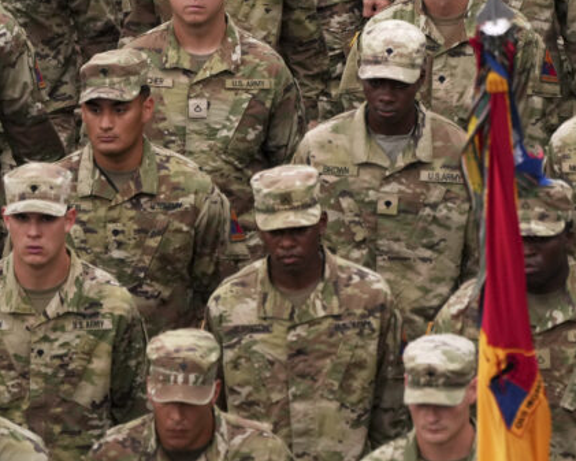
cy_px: 12
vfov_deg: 1.6
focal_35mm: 981
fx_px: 16727
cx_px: 510
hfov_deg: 2.0
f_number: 7.1
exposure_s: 1/800
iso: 2000
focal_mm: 400
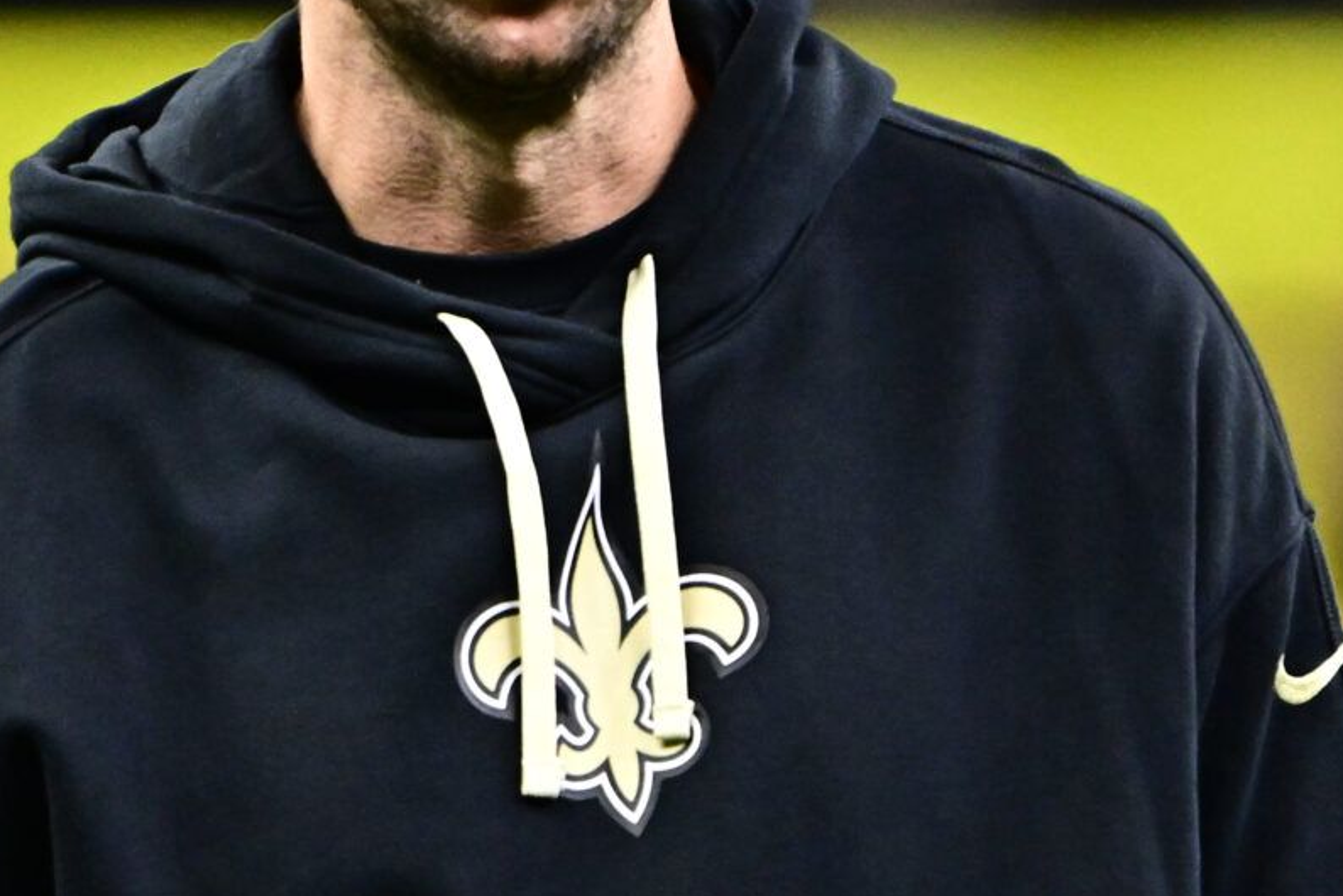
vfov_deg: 0.8
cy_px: 699
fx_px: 67357
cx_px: 447
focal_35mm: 1805
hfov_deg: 1.1
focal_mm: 560
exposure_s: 1/1000
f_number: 4
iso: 4000
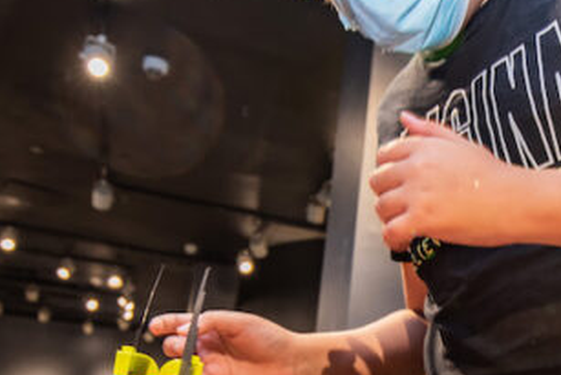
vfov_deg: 25.4
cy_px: 393
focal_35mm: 50
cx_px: 526
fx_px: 779
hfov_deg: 36.6
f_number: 3.2
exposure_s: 1/60
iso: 250
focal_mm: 15
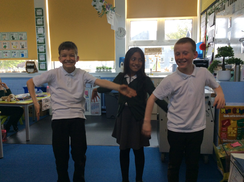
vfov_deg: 44.1
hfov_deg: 56.9
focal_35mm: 32
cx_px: 122
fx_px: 225
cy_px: 91
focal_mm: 3.3
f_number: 2.4
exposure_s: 1/100
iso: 50
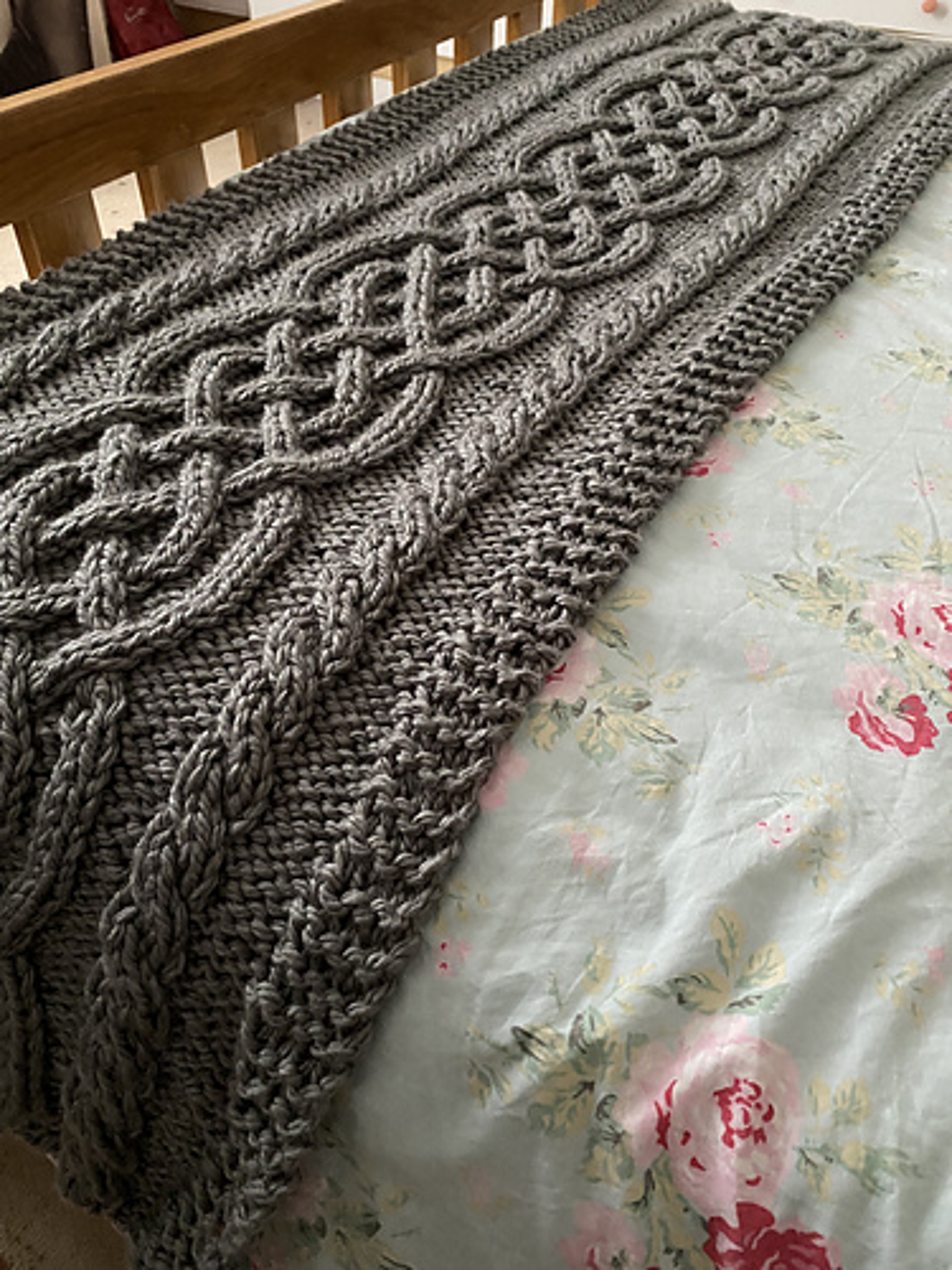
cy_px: 635
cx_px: 476
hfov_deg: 53.1
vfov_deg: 67.3
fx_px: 953
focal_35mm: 26
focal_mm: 4.25
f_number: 1.8
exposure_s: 1/30
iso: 800
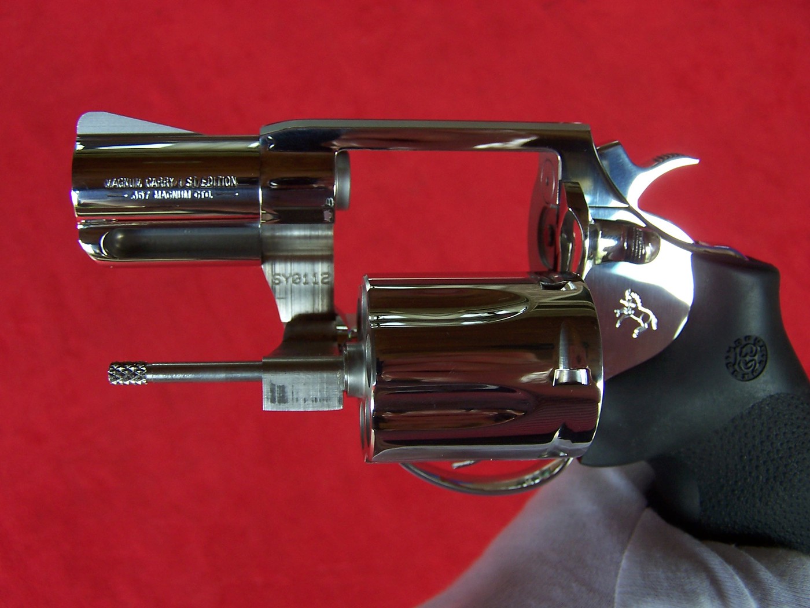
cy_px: 304
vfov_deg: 37.7
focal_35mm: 38
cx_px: 405
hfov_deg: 49.0
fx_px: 889
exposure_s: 1/60
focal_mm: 6.3
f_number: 2.8
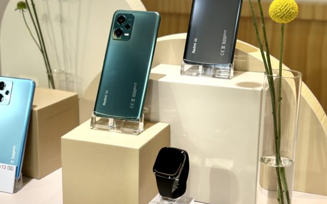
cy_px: 104
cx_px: 96
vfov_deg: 17.8
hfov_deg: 28.0
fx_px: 650
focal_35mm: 73
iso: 80
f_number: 1.78
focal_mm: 6.86
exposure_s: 1/524
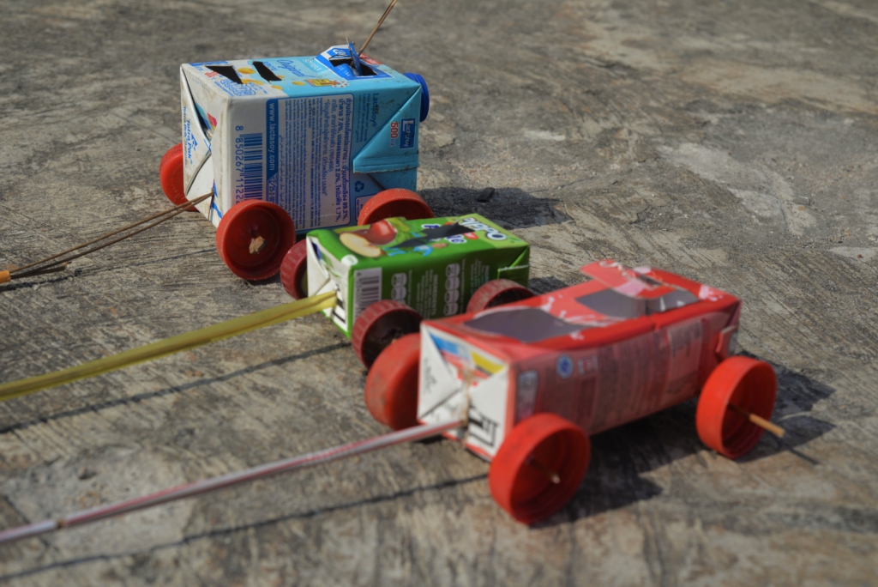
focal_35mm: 50
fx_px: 1220
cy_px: 294
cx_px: 439
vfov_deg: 27.0
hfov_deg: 39.6
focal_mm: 50
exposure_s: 1/320
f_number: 9
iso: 100
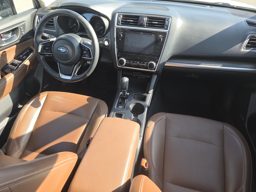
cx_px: 128
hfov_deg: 73.9
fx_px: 170
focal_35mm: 23
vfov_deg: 58.9
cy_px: 96
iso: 64
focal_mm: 6.3
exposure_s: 1/359
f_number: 1.7
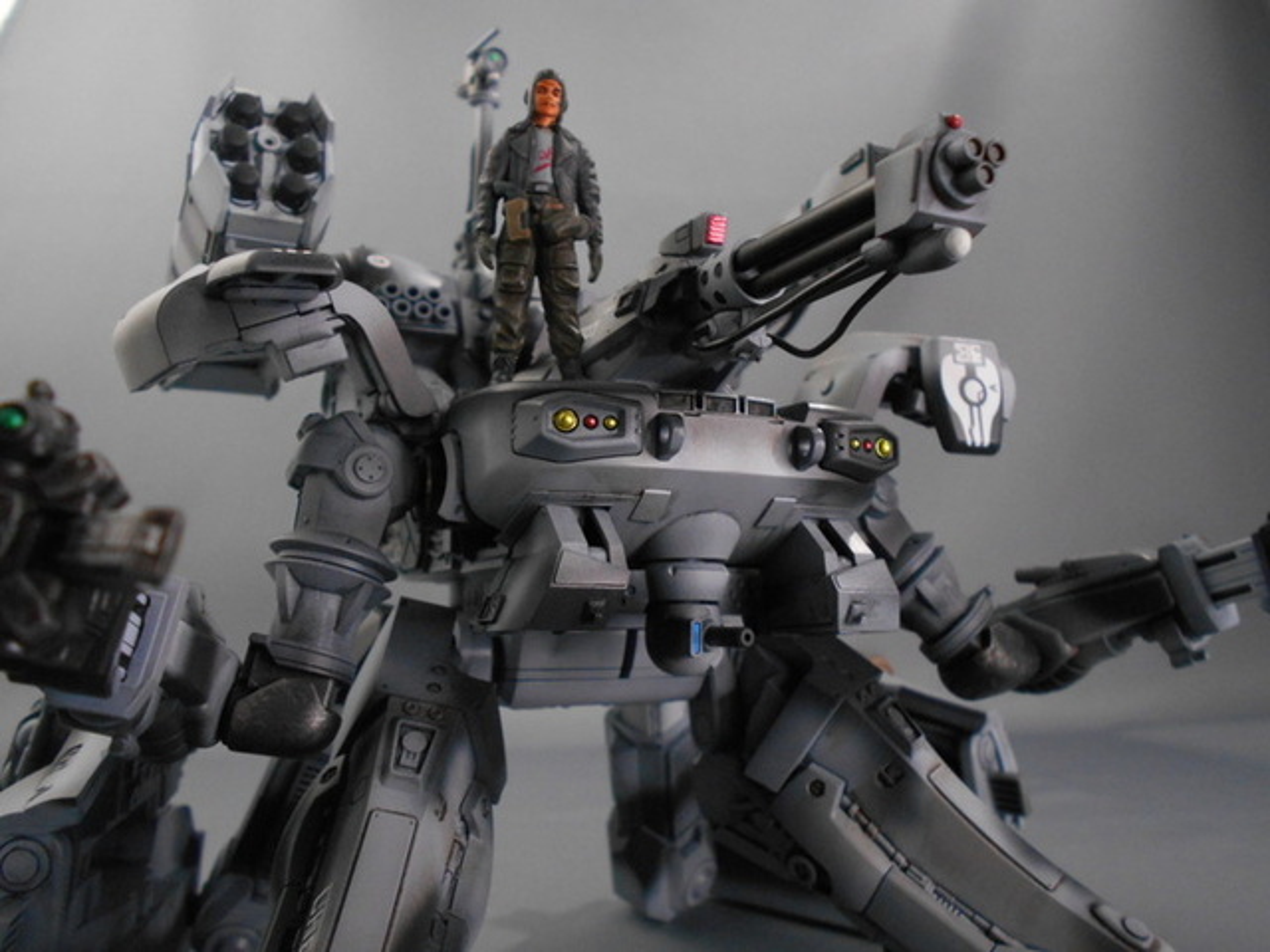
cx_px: 635
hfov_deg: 60.0
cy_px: 476
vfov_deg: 46.8
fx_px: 1101
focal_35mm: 30
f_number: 3.4
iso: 400
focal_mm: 5.1
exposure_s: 1/25
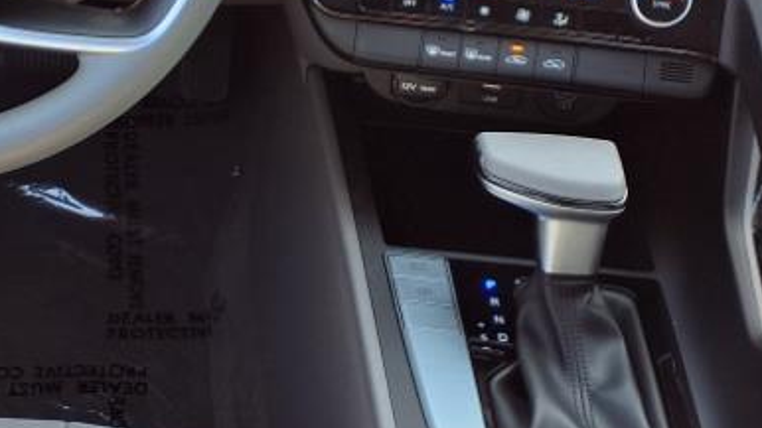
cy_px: 130
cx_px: 118
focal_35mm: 78
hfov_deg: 26.5
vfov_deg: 15.4
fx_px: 1576
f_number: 1.9
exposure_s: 1/120
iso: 40
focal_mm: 3.58
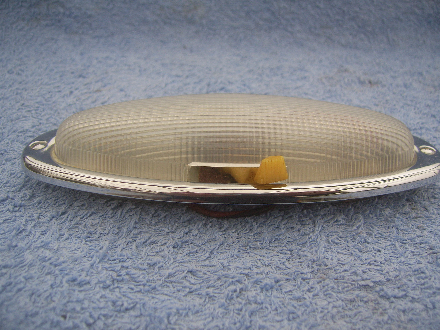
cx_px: 220
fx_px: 483
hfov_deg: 49.0
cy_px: 165
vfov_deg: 37.7
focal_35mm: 38
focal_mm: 7.8
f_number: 2.8
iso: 50
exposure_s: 1/80
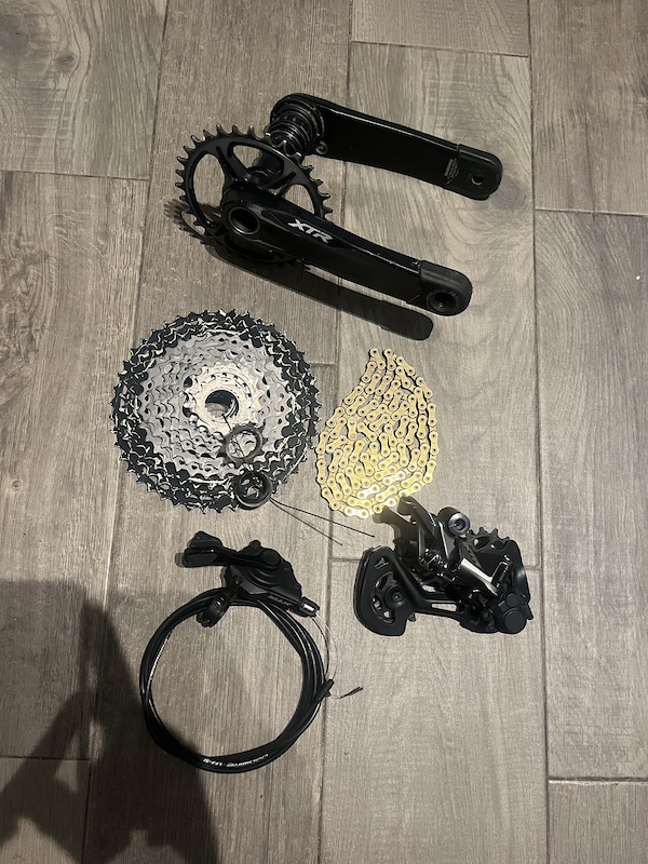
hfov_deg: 53.1
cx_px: 324
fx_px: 649
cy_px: 432
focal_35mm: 26
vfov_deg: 67.3
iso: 320
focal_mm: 5.1
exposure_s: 1/60
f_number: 1.6
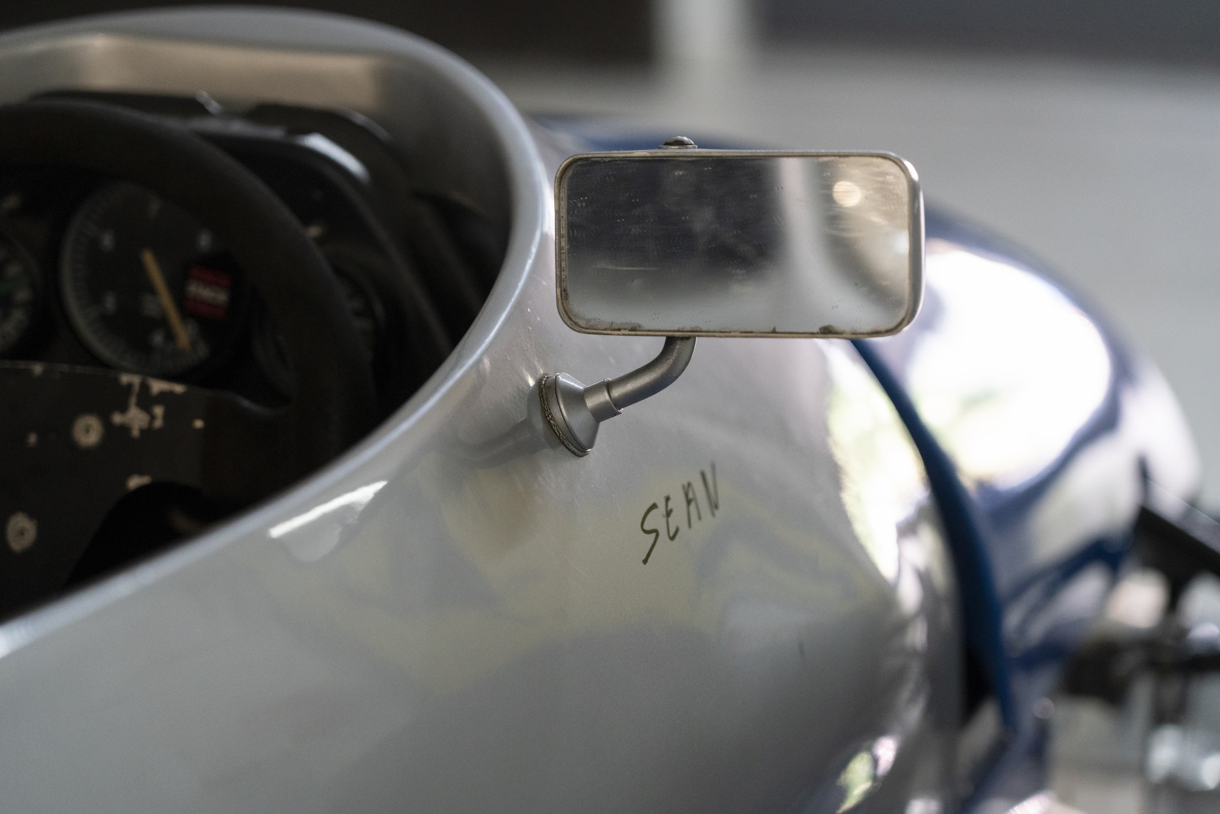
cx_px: 610
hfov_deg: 19.5
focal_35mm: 105
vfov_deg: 13.0
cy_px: 407
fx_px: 3559
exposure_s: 1/100
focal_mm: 105
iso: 3200
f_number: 4
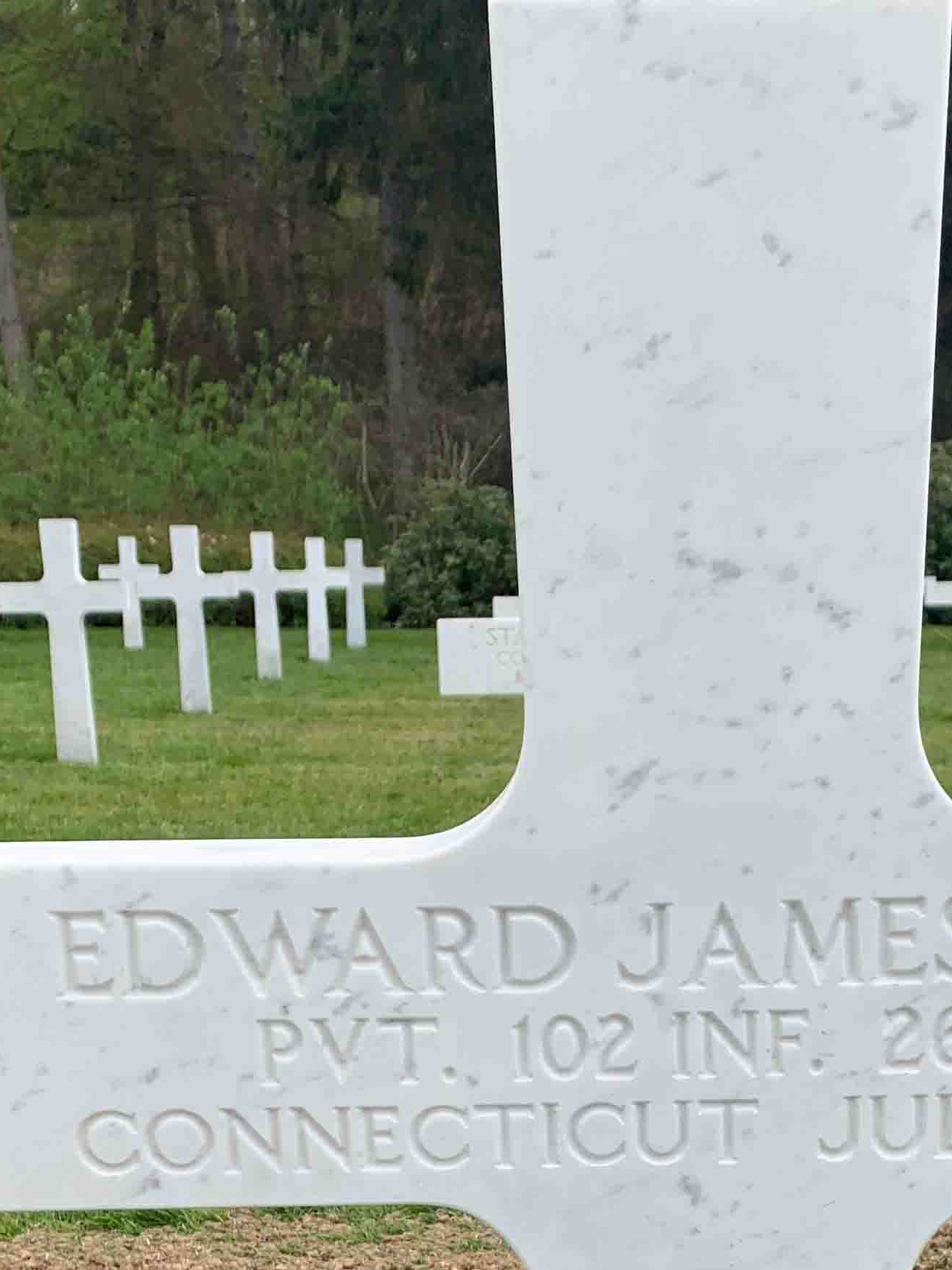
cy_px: 1373
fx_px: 2200
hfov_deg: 24.3
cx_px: 637
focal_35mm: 60
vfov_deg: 29.3
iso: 25
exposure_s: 1/856
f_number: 1.8
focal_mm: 4.25
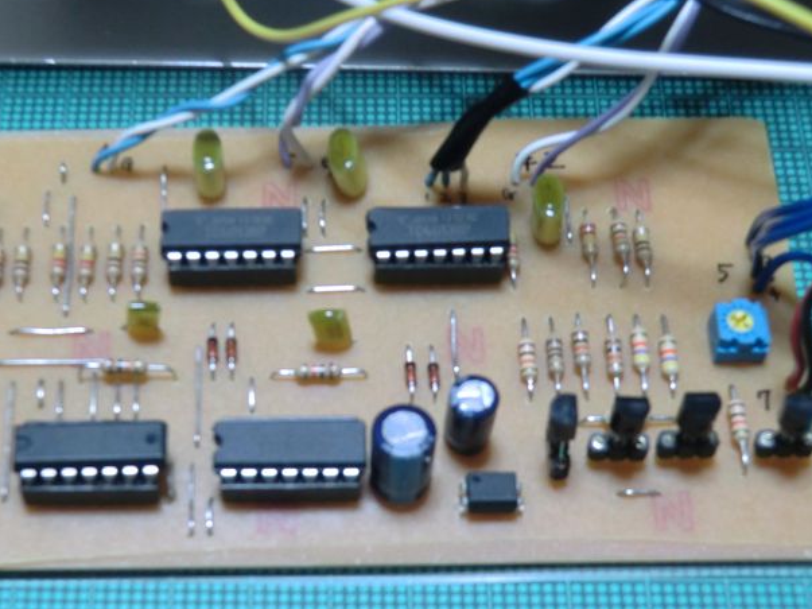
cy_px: 298
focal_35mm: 73
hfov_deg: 26.5
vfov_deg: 20.2
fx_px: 1712
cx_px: 279
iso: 400
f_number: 4.2
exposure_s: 1/15
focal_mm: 9.8
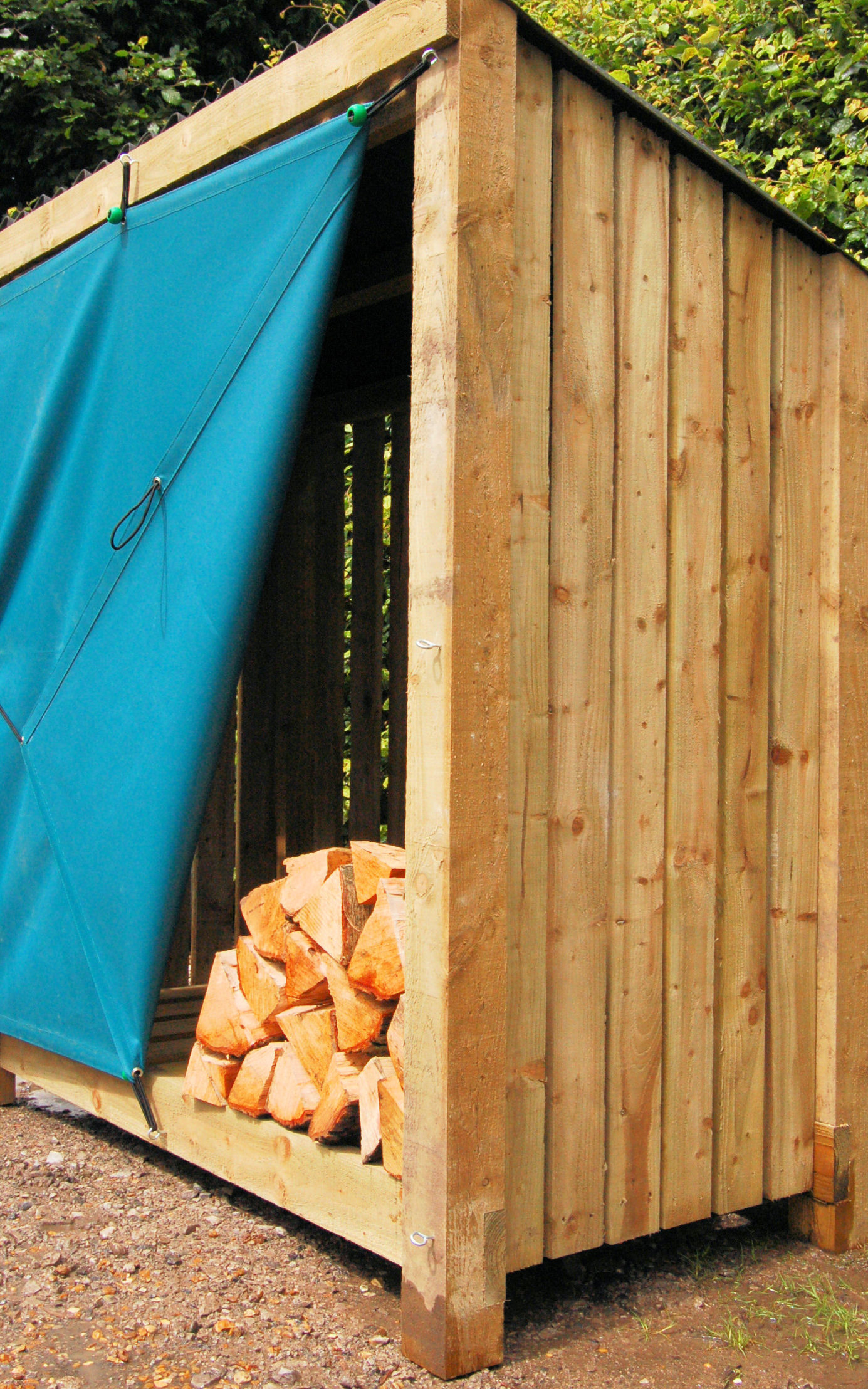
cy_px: 642
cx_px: 458
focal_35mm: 41
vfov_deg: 48.6
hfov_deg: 31.5
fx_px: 1536
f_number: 10
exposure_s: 1/400
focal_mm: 23
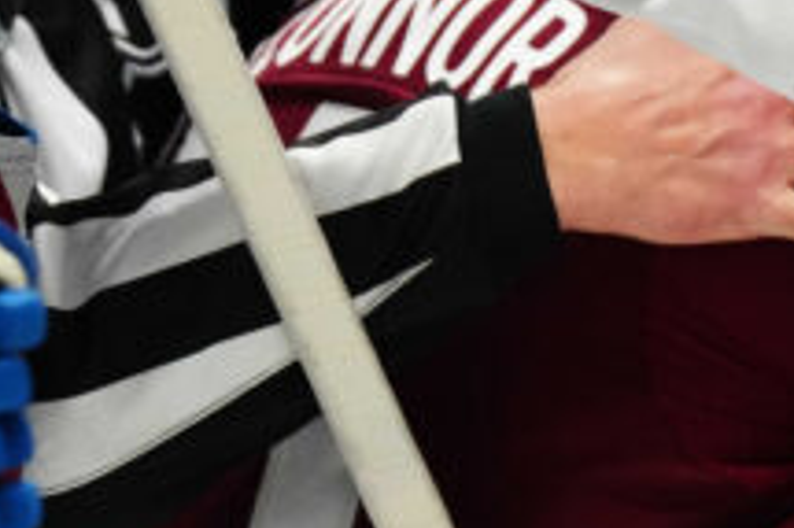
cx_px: -100
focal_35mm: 953
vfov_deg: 1.4
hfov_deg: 2.2
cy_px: 179
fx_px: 21002
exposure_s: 1/3200
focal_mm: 200
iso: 5000
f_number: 3.2
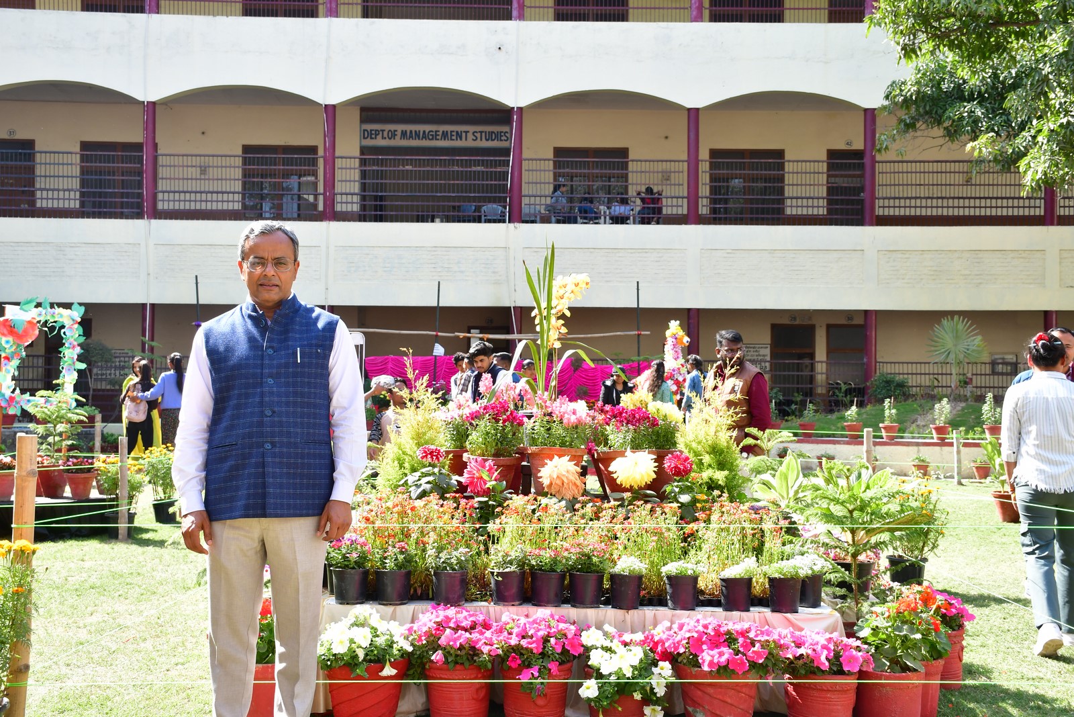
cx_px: 537
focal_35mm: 40
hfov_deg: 48.5
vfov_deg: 33.4
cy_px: 358
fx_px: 1193
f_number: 5.6
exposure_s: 1/160
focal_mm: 27
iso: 250
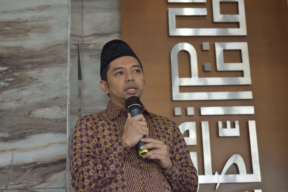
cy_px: 96
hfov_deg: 28.1
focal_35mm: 72
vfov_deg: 18.9
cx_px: 144
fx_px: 576
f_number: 5.3
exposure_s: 1/60
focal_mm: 48
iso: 1000
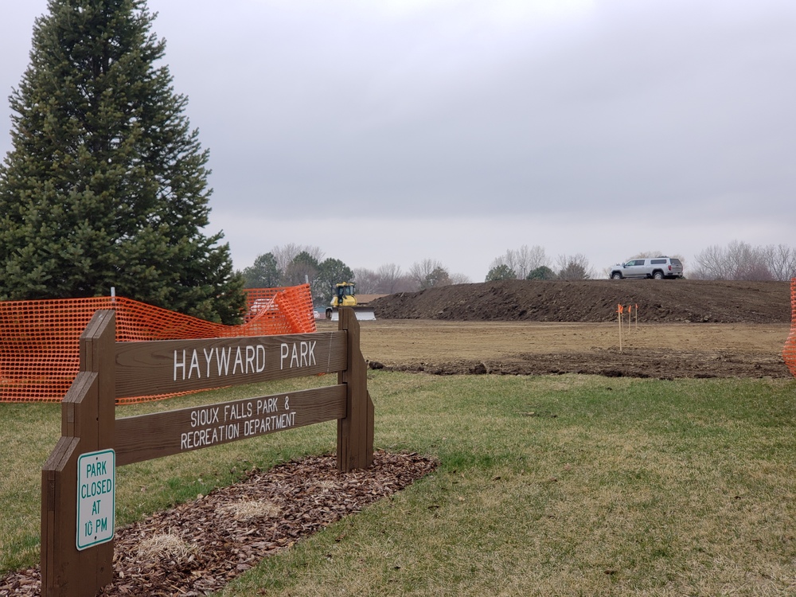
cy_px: 298
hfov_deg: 36.8
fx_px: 1196
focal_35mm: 52
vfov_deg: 28.0
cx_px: 398
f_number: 2.4
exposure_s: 1/241
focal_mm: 6
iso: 32
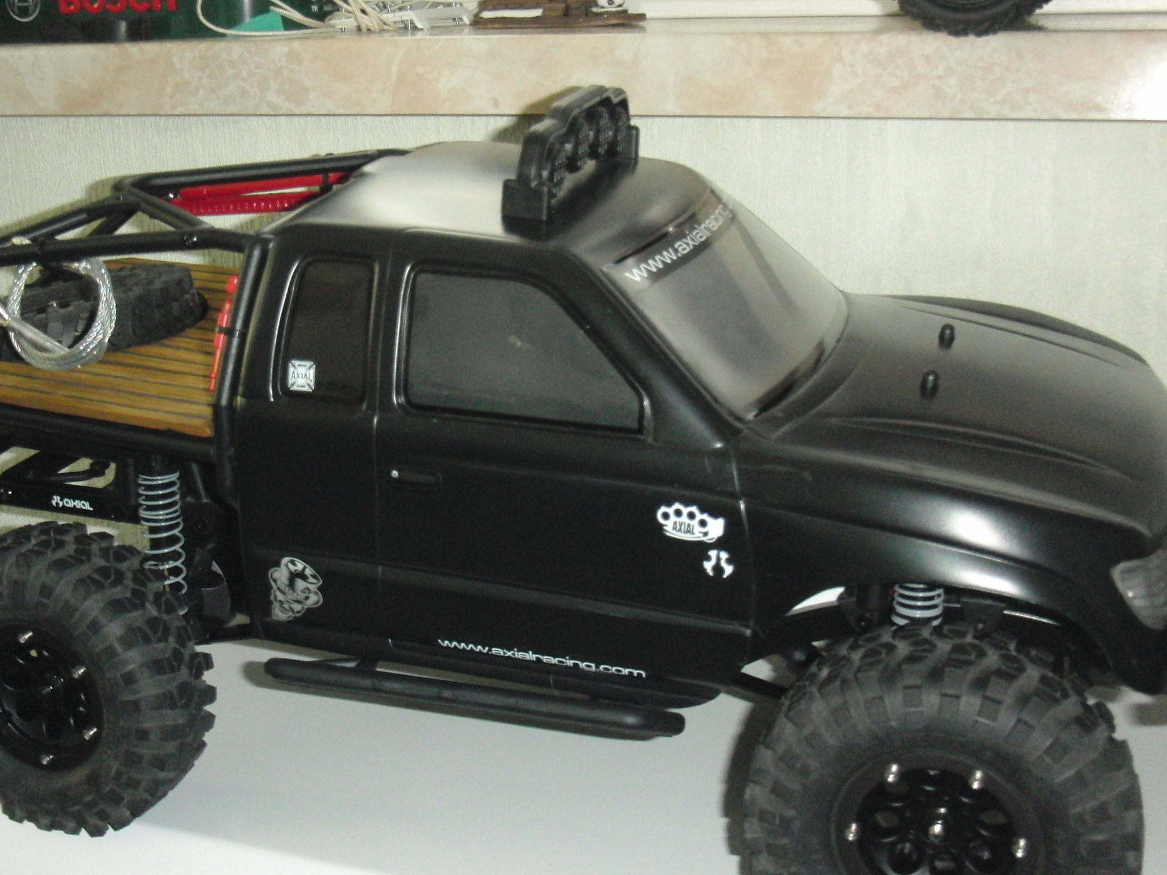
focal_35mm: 47
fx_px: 1584
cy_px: 403
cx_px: 473
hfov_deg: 40.3
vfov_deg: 30.9
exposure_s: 1/40
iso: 400
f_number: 3.9
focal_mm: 6.66
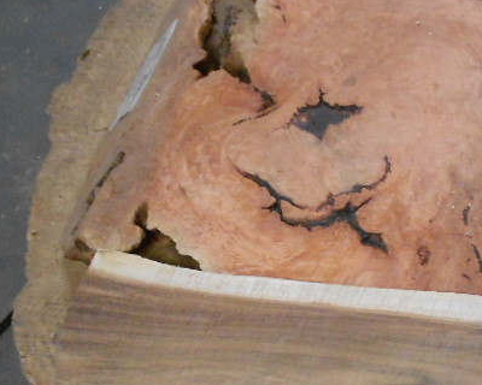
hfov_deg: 27.2
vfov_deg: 22.3
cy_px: 411
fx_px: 927
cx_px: 502
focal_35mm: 65
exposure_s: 1/60
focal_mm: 4.6
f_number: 3.2
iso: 400
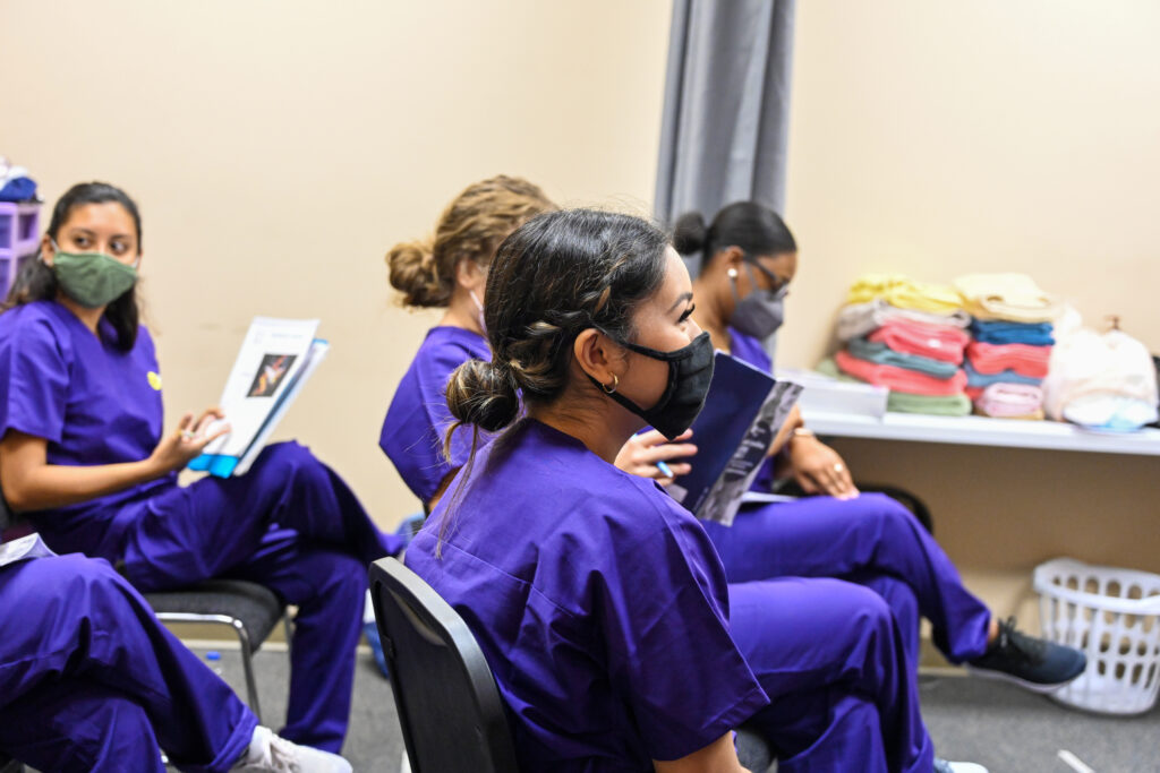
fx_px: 1611
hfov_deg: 39.6
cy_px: 386
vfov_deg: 27.0
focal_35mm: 50
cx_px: 580
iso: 3200
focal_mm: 50
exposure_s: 1/100
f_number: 4
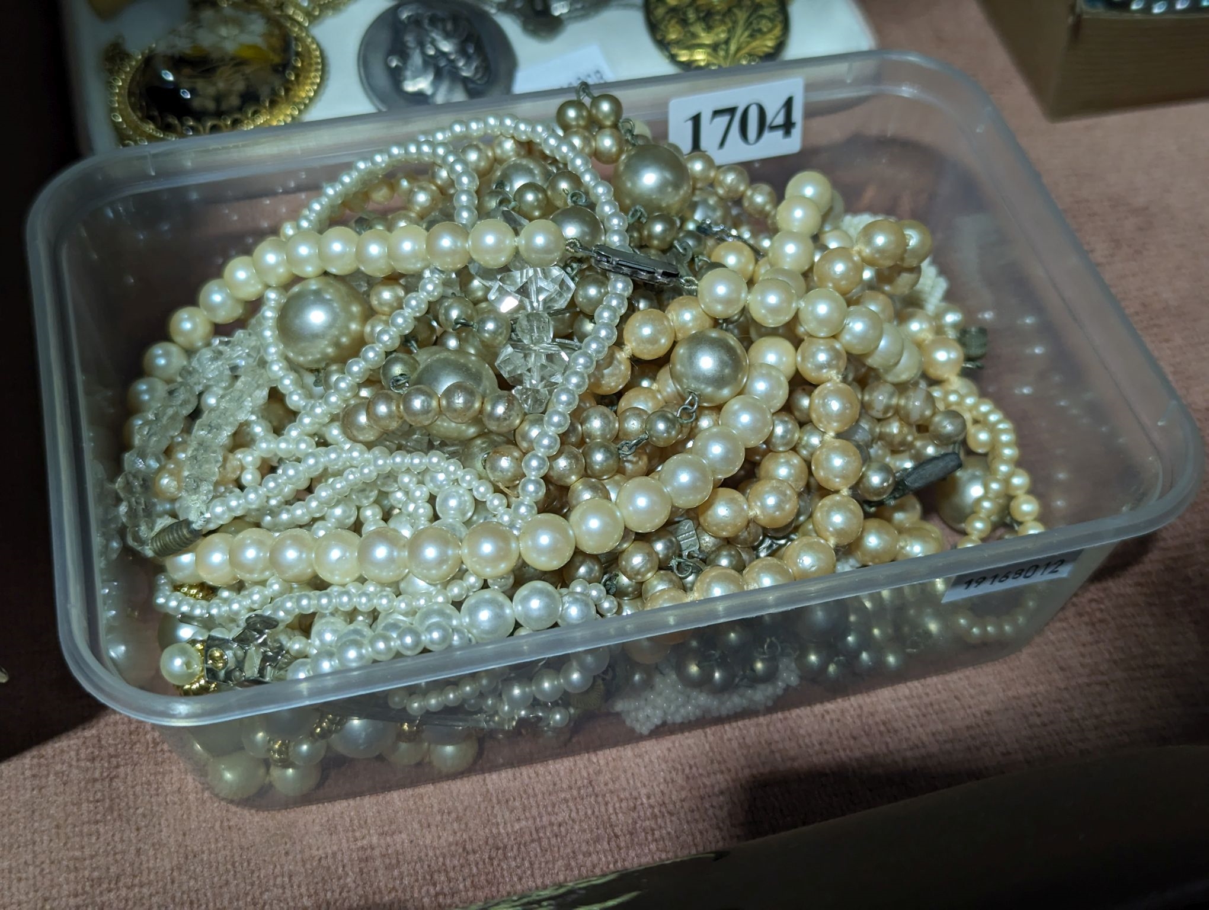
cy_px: 455
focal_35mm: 48
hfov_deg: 39.6
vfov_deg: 30.3
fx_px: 1679
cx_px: 604
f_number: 1.85
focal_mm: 6.81
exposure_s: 1/99.9
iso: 136
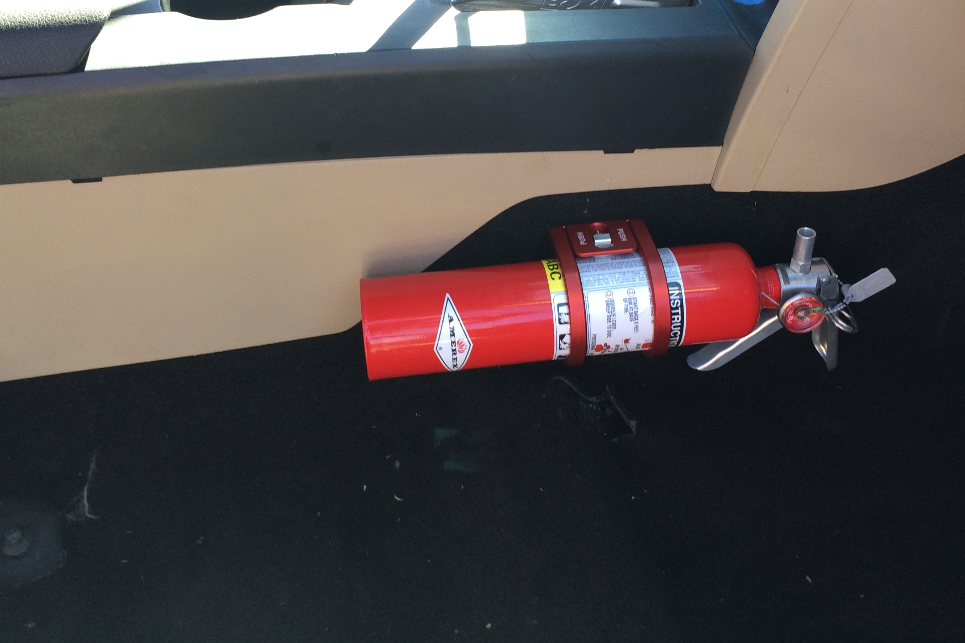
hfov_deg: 51.9
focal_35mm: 37
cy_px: 225
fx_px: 992
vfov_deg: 35.7
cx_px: 497
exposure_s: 1/60
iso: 32
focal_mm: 4.15
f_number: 2.2
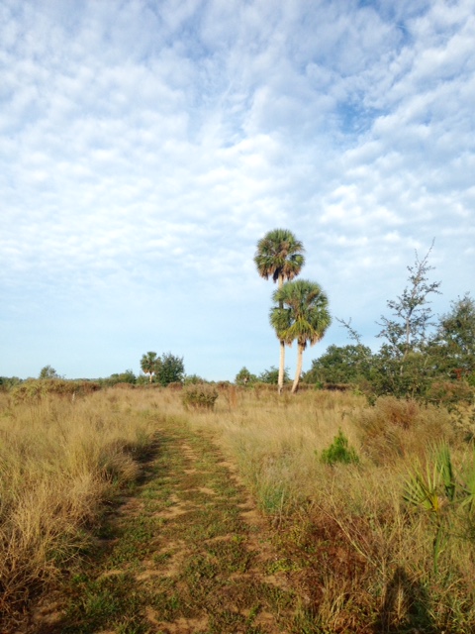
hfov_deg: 42.9
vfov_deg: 55.4
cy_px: 317
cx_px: 238
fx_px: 604
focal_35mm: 33
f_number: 2.4
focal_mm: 4.12
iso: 50
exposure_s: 1/1427
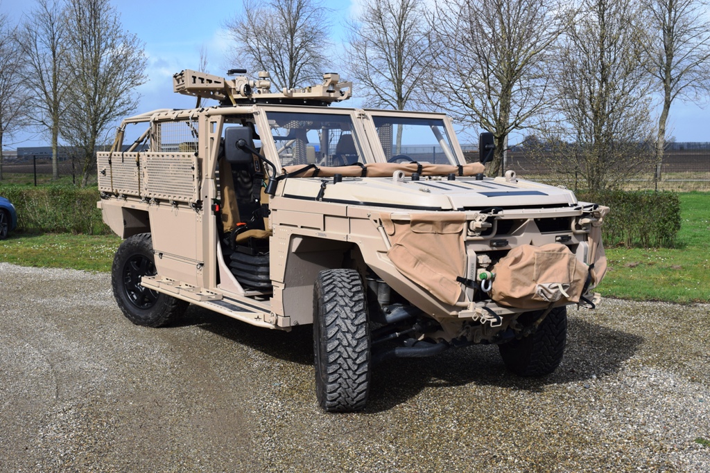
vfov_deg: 30.9
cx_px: 355
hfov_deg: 45.0
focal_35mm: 44
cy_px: 236
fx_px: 858
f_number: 10
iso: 200
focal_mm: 29
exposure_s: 1/400
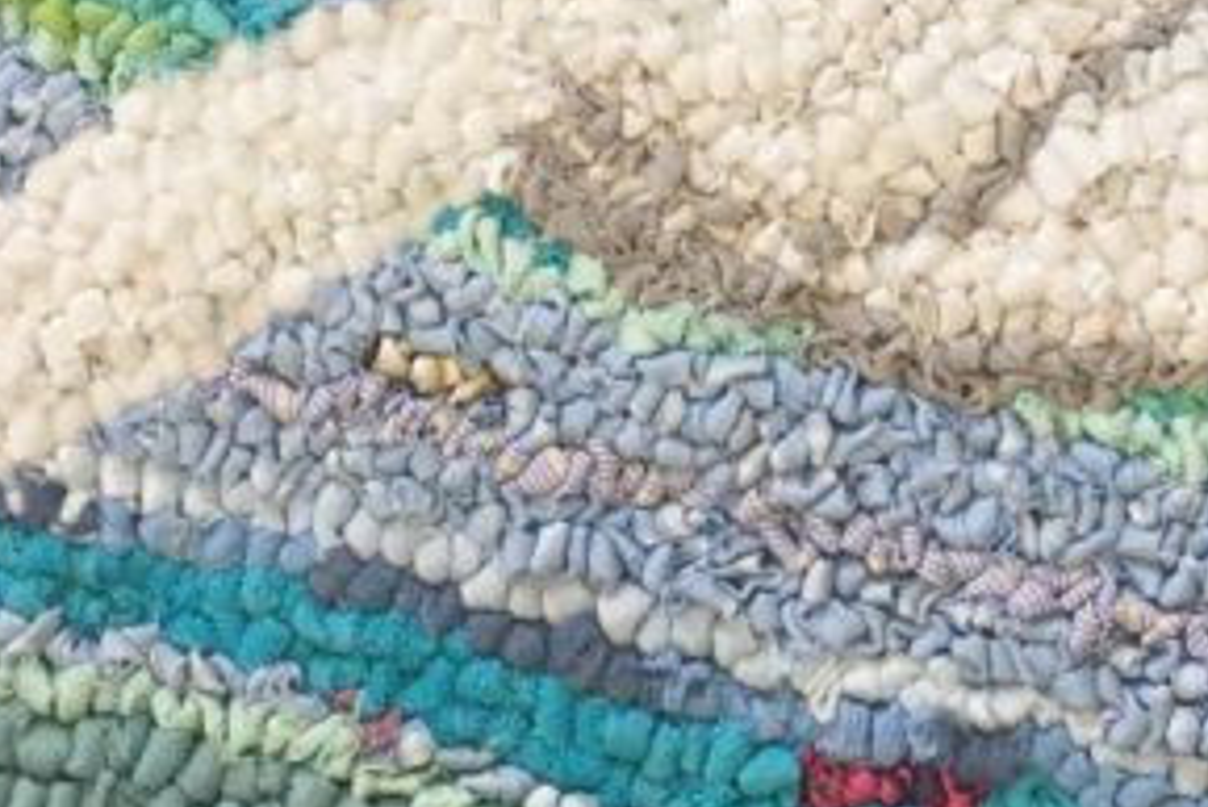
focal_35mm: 94
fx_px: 3156
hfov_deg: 21.5
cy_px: -240
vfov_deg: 14.0
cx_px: 890
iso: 80
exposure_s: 1/33
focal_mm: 4.15
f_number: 2.2
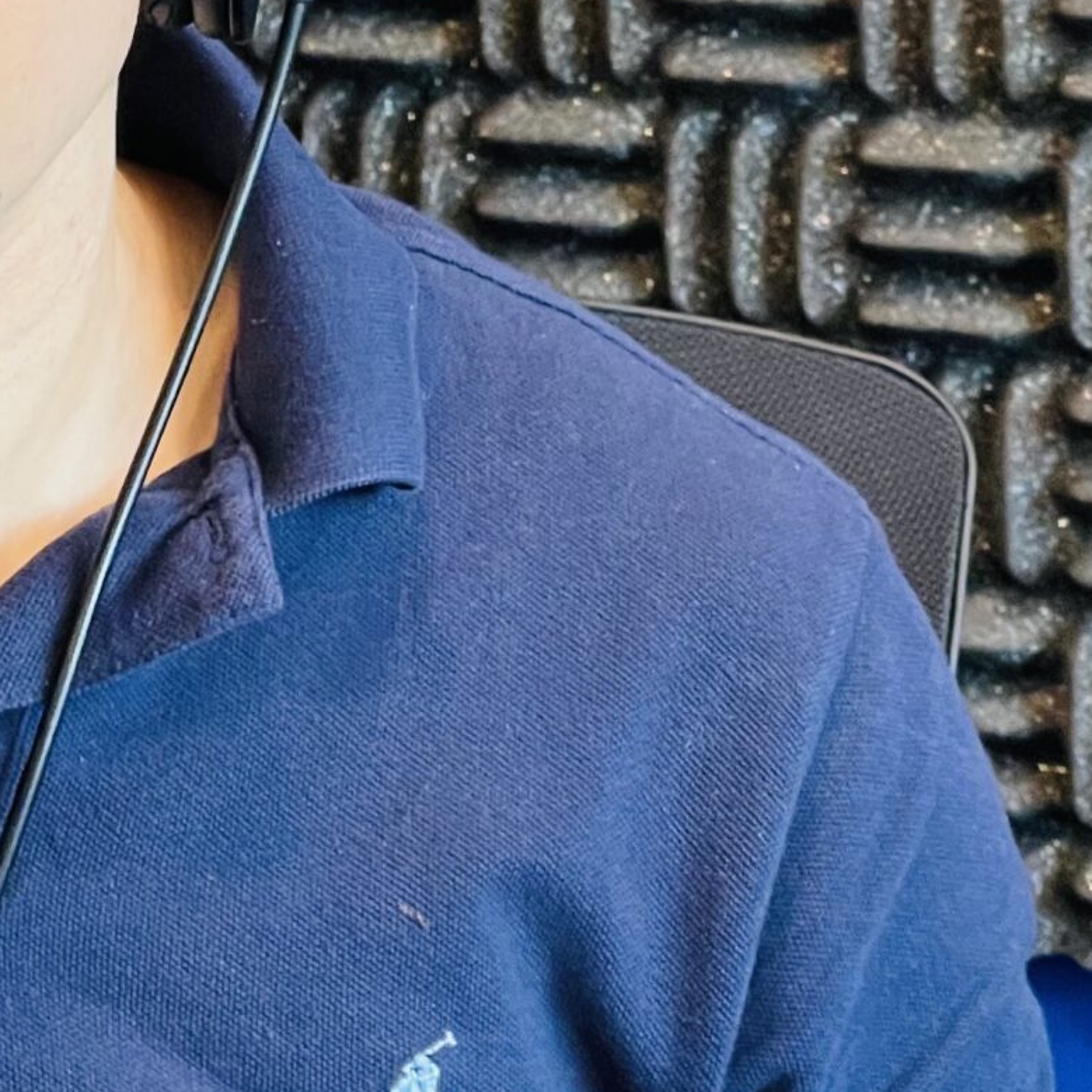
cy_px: 185
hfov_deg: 9.2
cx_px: -442
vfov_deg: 9.4
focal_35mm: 186
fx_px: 6638
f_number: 2.2
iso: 160
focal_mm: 7.5
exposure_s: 1/61
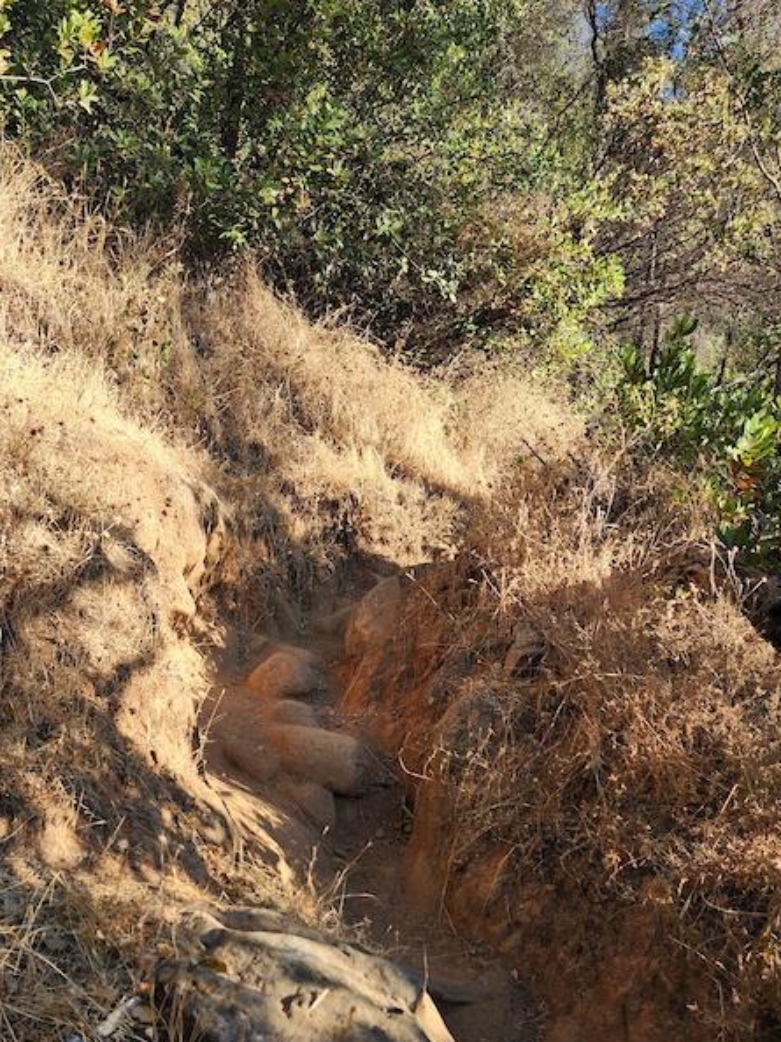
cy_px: 632
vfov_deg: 57.9
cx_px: 300
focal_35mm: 31
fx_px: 933
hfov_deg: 45.1
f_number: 1.8
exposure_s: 1/428
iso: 20
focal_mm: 5.4
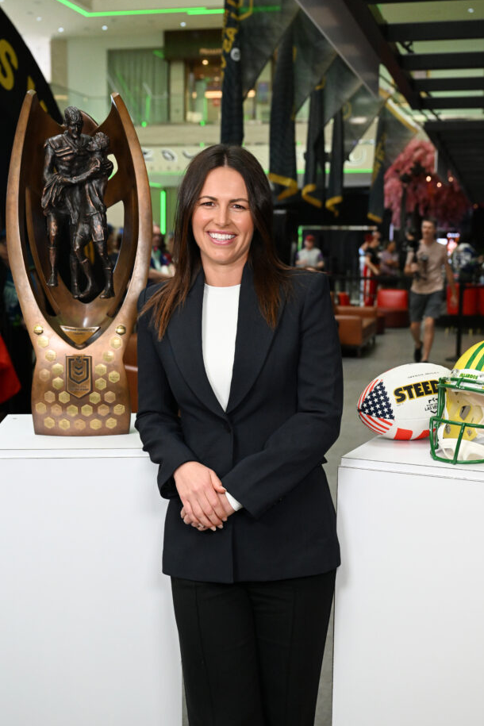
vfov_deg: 41.9
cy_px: 390
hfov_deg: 28.6
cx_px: 239
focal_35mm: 47
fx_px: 948
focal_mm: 42
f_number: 4.5
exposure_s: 1/500
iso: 4000
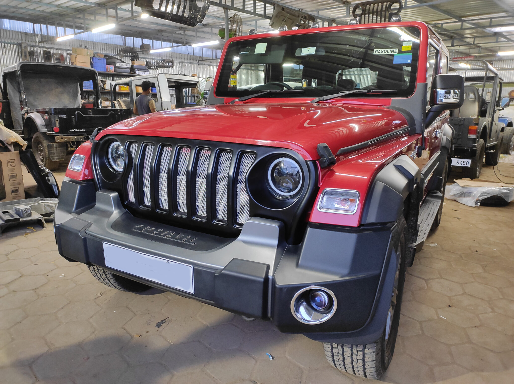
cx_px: 257
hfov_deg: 91.1
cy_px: 192
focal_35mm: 17
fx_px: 252
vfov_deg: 74.6
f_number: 1.79
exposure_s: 1/20
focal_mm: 4.74
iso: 507
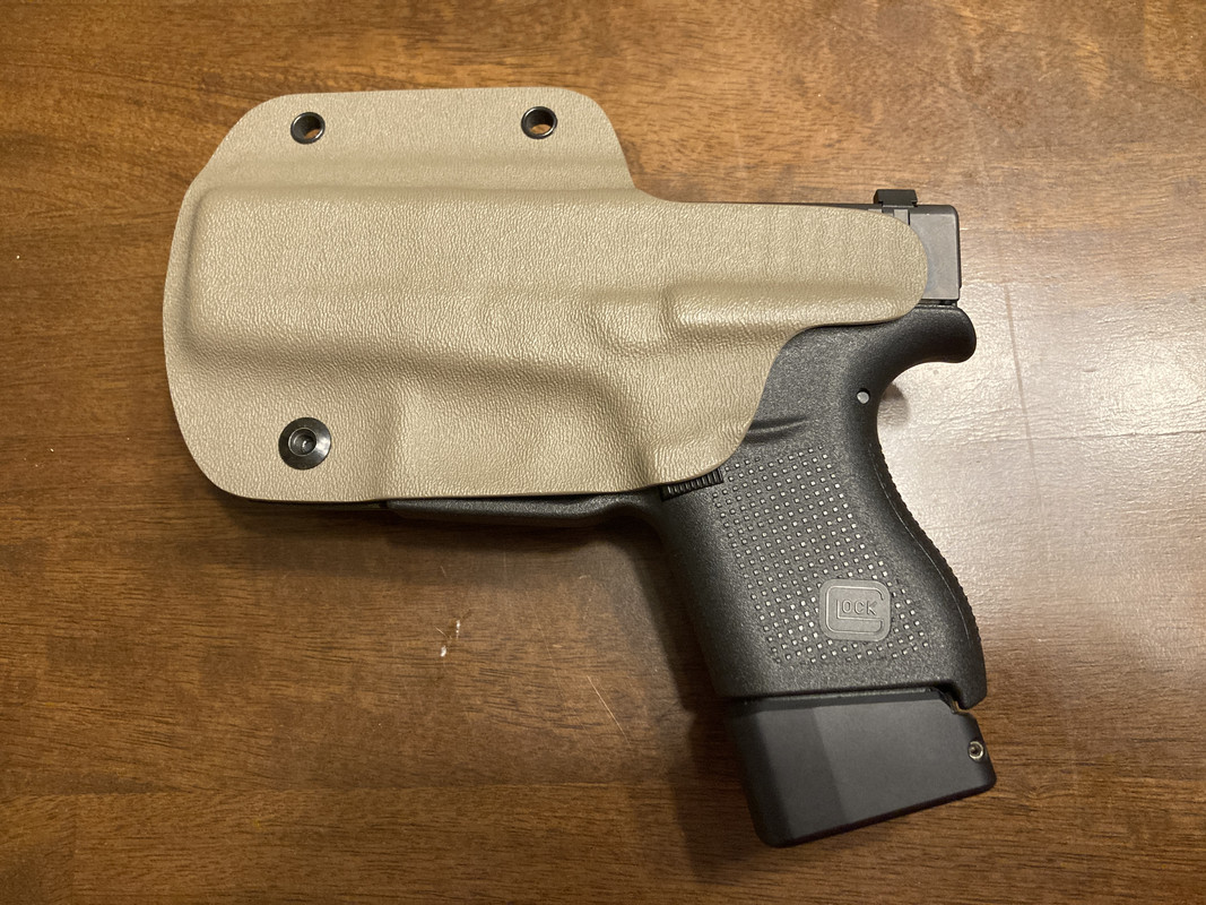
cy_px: 452
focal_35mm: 28
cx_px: 603
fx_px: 975
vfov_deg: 49.7
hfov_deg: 63.4
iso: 320
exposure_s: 1/60
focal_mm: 3.99
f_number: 1.8
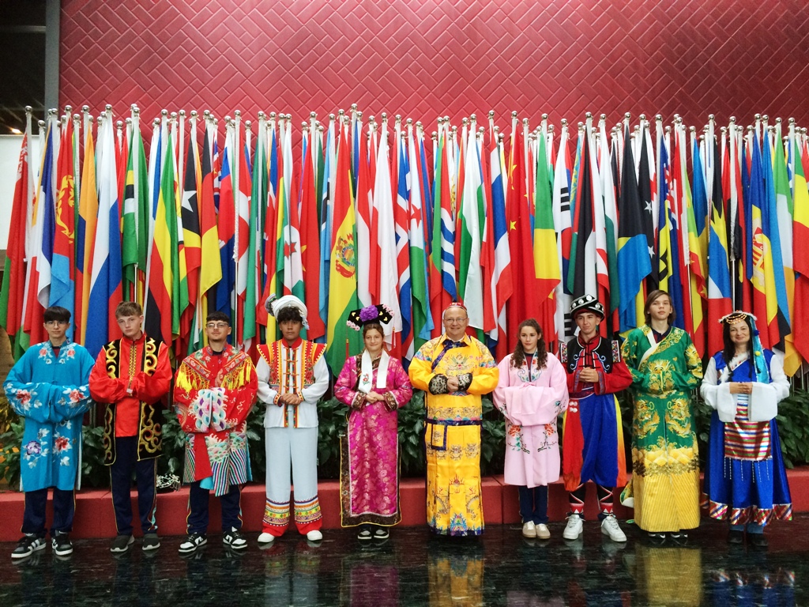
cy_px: 304
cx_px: 404
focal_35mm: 29
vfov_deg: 48.2
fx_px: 678
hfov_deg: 61.7
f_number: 2.2
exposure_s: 1/30
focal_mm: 4.15
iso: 160
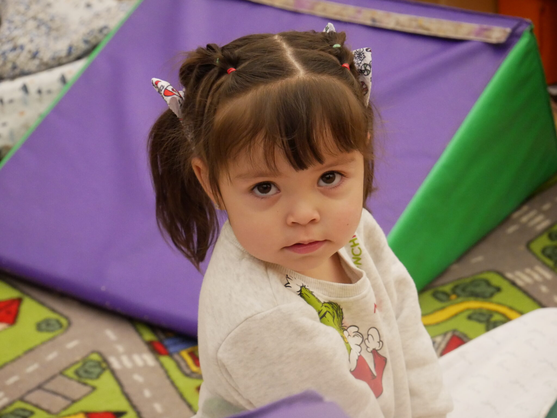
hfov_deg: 16.4
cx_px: 278
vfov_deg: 12.4
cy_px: 209
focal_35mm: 120
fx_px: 1932
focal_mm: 60
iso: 3200
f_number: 5.6
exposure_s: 1/100
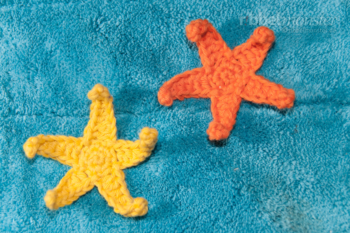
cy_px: 116
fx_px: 801
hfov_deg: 24.6
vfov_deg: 16.5
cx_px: 175
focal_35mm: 82
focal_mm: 55
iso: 200
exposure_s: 1/60
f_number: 4.5
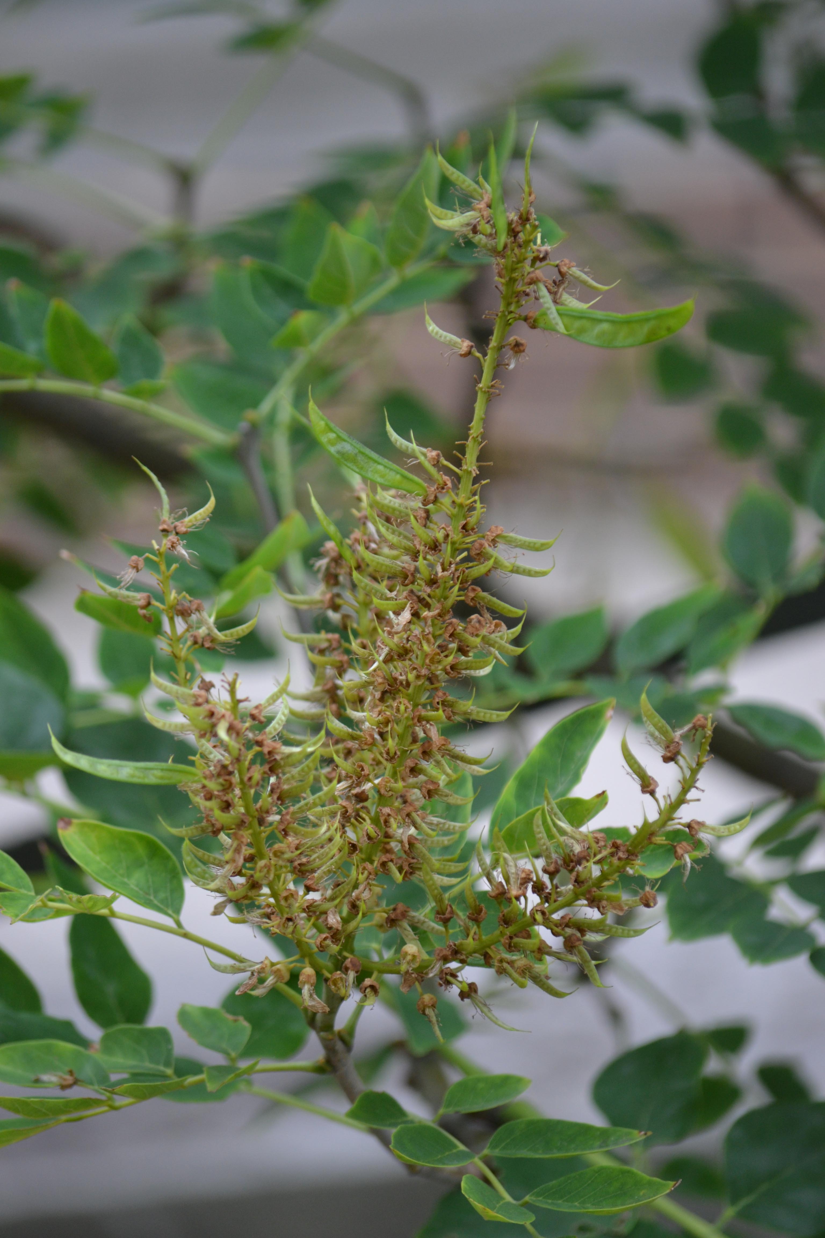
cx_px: 412
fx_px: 8249
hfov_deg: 5.7
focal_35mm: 240
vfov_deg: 8.6
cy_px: 619
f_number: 5.3
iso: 400
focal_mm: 160
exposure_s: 1/200
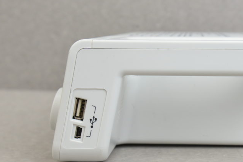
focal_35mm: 84
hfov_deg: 24.0
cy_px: 99
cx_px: 176
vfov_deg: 16.3
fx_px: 567
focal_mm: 52
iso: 1600
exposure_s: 1/125
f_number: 7.1
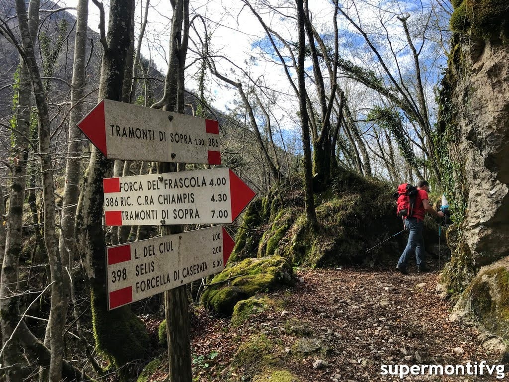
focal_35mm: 28
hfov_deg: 63.4
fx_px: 412
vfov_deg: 49.7
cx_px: 254
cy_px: 191
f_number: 1.8
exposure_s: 1/1008
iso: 20
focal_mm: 3.99
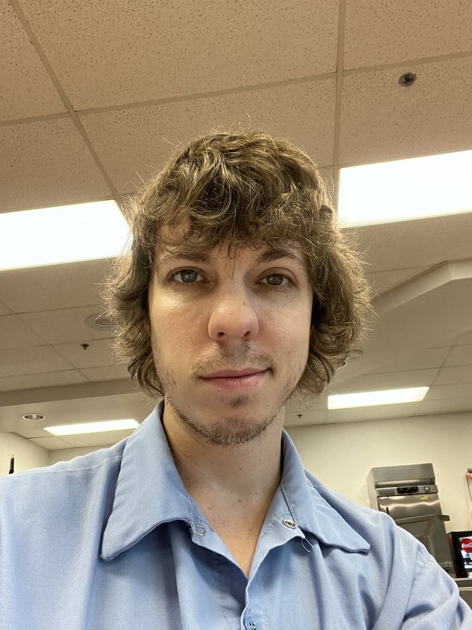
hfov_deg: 46.8
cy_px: 315
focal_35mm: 30
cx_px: 236
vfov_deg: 60.0
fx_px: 545
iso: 250
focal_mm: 2.71
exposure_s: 1/42
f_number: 2.2
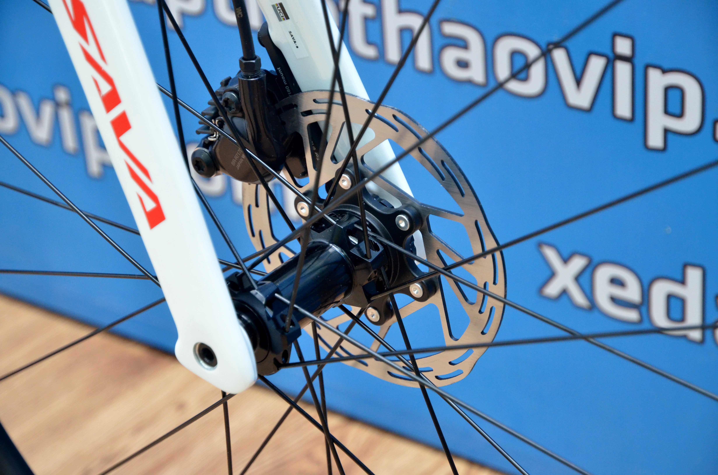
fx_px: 2090
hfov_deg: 19.5
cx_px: 359
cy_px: 238
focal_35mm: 105
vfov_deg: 13.0
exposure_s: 1/200
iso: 2200
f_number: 5.6
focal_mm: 70
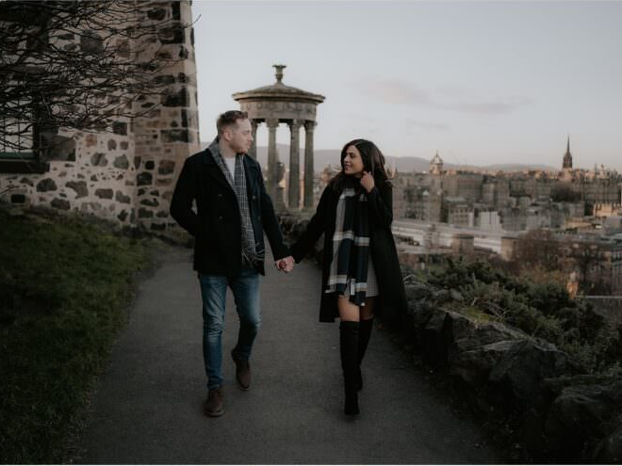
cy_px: 233
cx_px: 327
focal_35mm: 38
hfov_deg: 49.0
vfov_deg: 37.7
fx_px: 683
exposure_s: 1/640
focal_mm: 35
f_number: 2.8
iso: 400
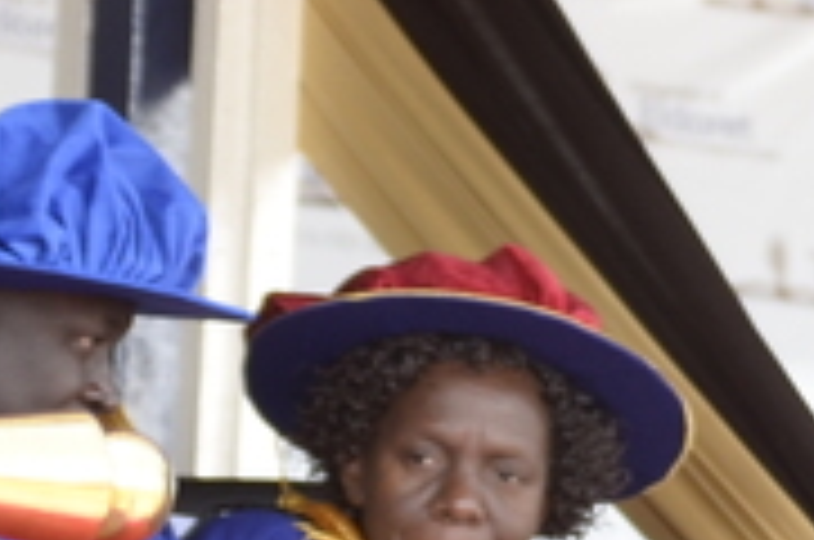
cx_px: 1484
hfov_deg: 3.7
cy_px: 356
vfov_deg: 2.5
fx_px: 12433
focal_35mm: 551
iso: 320
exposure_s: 1/400
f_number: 2.8
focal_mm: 65
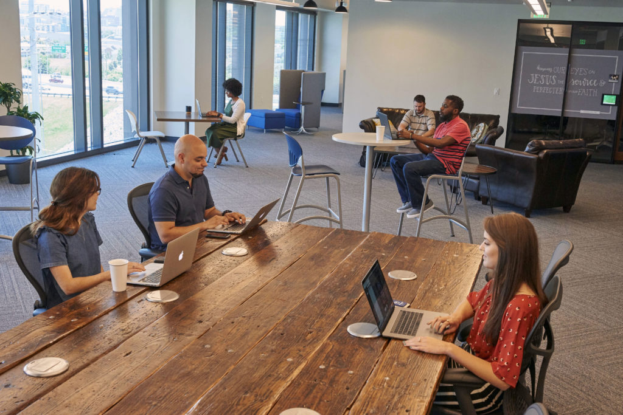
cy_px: 208
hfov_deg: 46.4
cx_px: 312
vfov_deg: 31.9
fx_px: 727
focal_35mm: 42
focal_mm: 42
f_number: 9
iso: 1600
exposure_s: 1/60
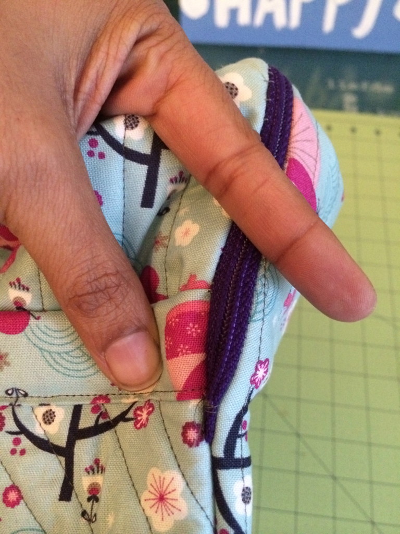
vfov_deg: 60.0
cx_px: 200
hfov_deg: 46.8
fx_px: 462
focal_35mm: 30
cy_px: 267
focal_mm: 4.12
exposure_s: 1/15
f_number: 2.2
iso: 500
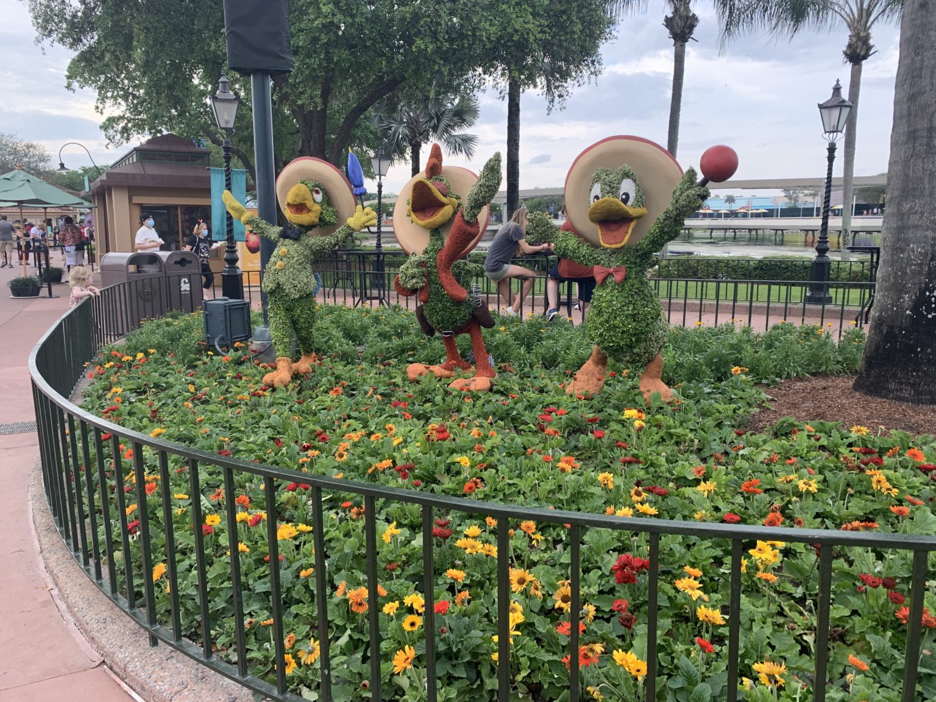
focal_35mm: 26
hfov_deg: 67.3
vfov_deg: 53.1
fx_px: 703
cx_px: 468
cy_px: 351
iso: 25
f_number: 1.8
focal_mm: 4.25
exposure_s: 1/231
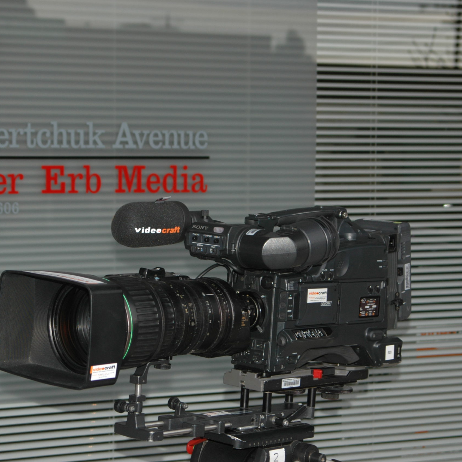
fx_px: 1510
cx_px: 180
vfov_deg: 17.4
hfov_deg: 17.4
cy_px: 231
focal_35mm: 100
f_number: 4.8
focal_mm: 52
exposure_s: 1/60
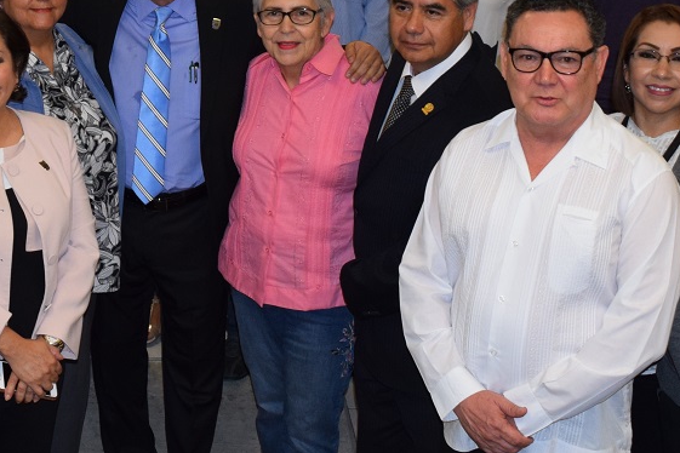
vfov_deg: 17.2
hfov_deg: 25.8
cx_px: 131
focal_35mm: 77
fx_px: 1454
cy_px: -19
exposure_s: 1/100
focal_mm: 18
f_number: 5
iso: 800
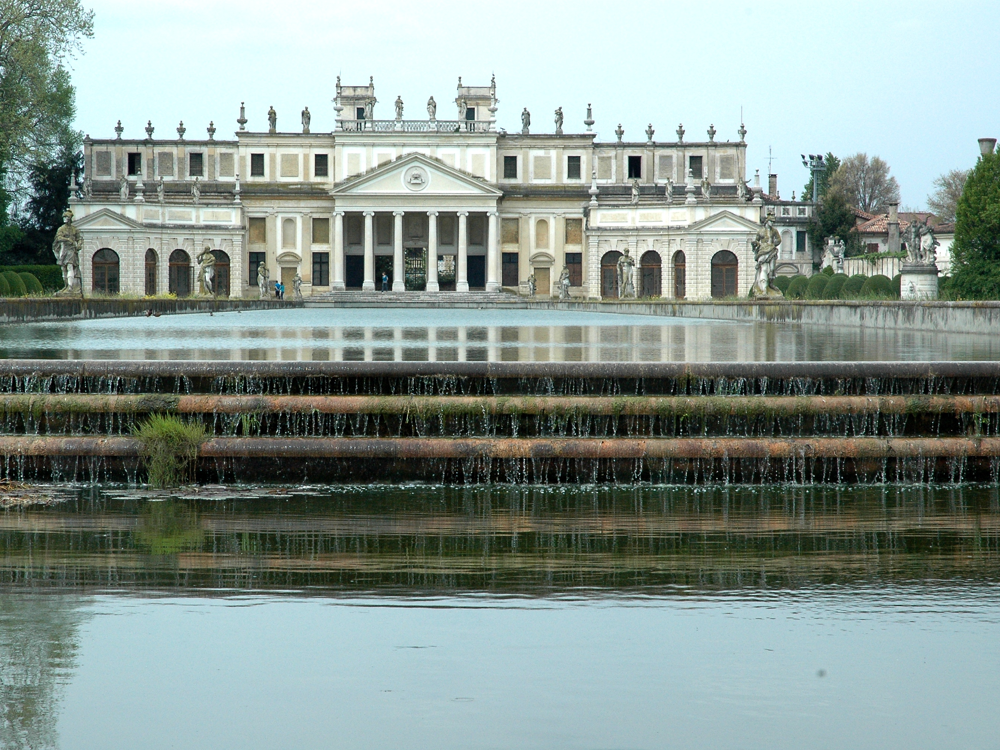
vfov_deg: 13.0
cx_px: 447
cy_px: 375
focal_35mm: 114
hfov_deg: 17.3
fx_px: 3293
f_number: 11
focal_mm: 70
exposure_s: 1/500
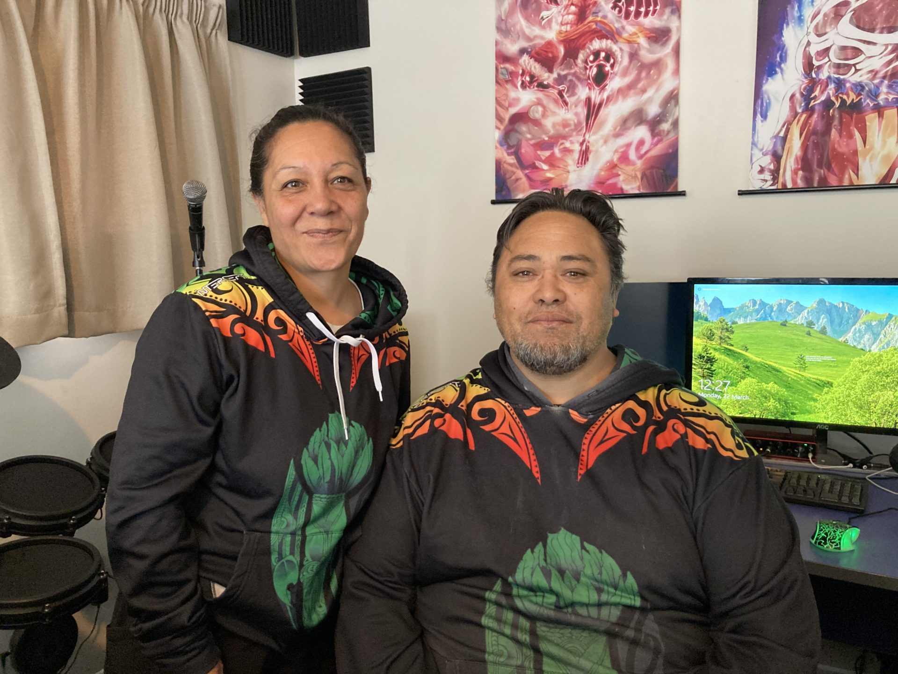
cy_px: 337
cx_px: 449
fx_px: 726
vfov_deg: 49.7
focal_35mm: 28
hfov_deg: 63.4
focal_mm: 3.99
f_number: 1.8
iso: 320
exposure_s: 1/33
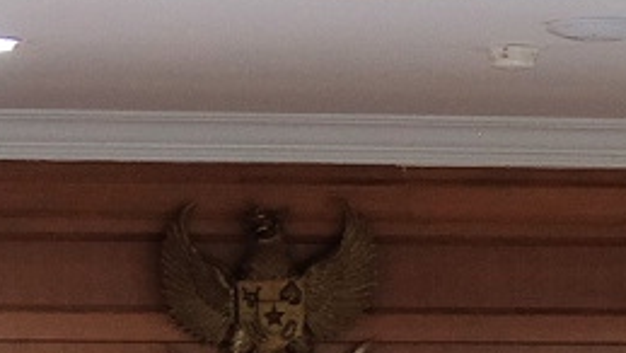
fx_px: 6327
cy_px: 1105
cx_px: 529
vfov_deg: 3.1
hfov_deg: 5.7
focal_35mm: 381
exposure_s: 1/60
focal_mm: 35
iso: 1000
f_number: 1.4
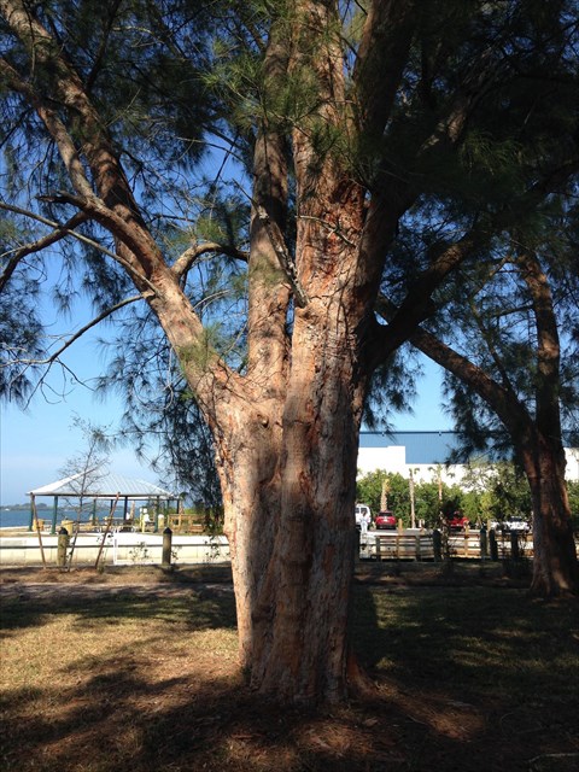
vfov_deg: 55.4
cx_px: 290
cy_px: 386
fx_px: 736
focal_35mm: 33
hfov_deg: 42.9
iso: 50
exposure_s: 1/1063
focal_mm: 4.12
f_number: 2.4
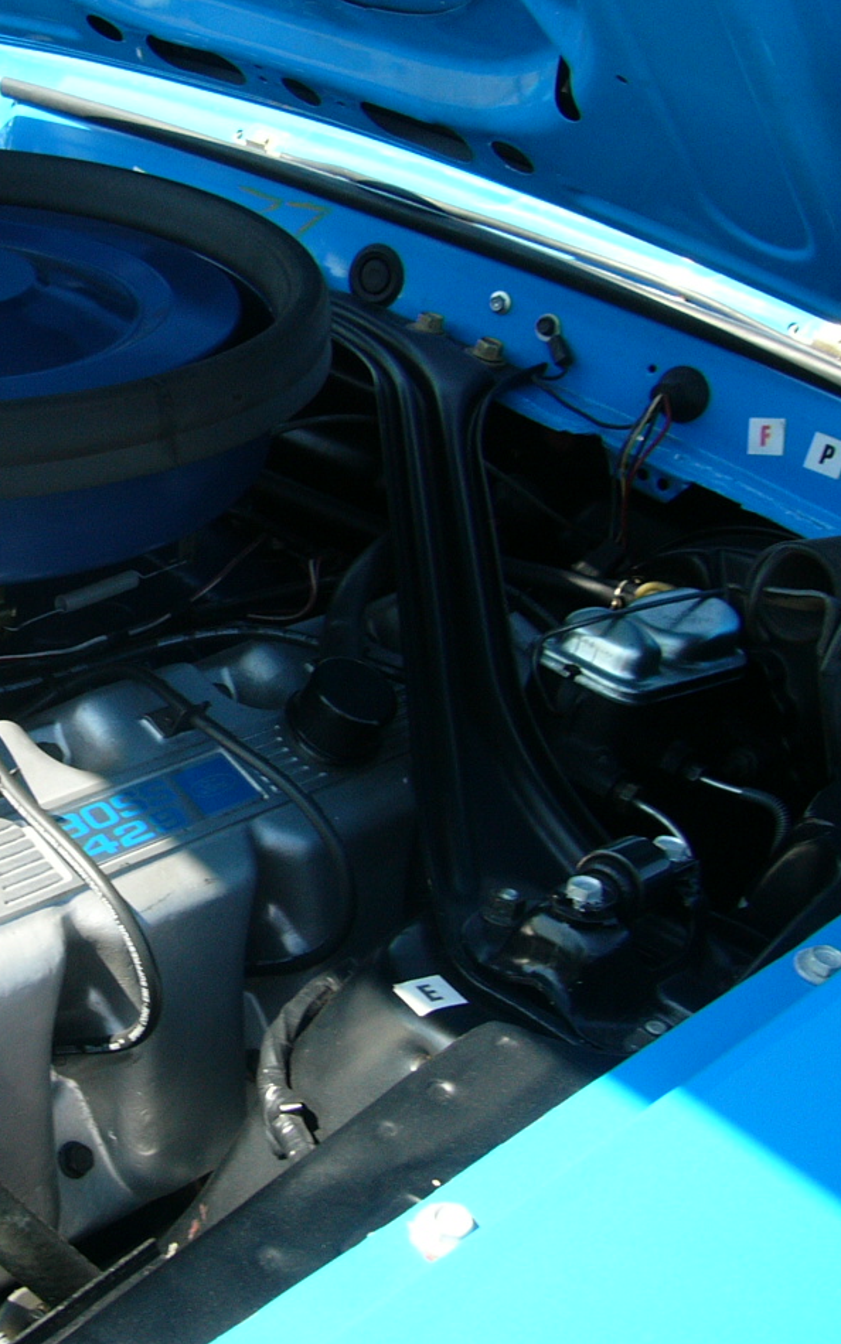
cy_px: 666
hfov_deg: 24.5
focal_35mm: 50
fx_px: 1833
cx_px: -21
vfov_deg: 40.3
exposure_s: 1/60
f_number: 8
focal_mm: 5.8
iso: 100
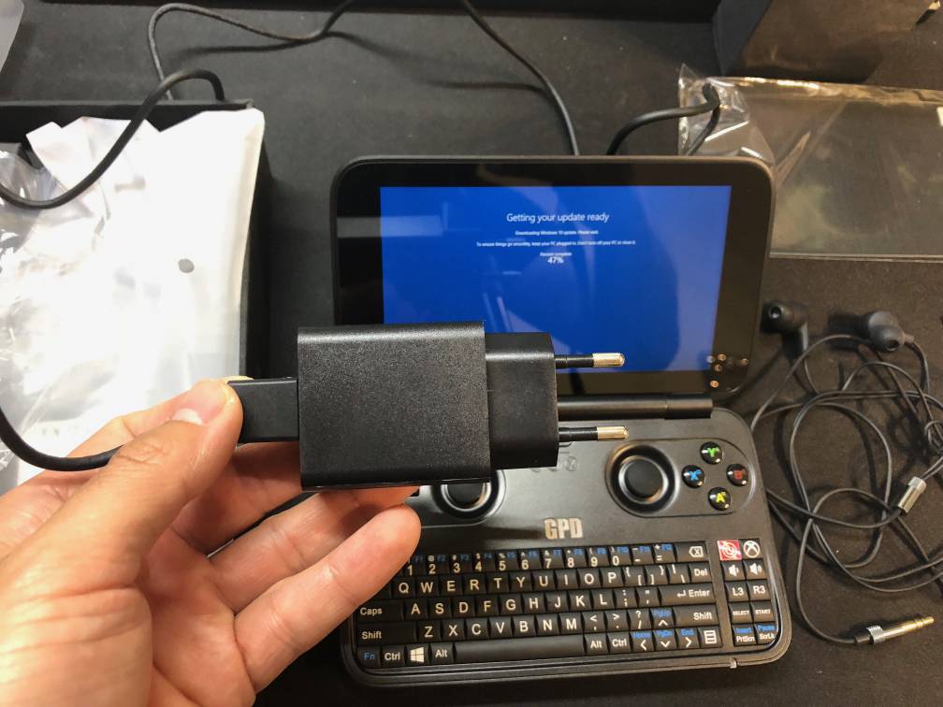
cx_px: 472
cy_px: 354
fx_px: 763
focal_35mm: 28
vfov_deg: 49.7
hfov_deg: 63.4
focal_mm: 4
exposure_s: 1/16
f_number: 1.8
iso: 80
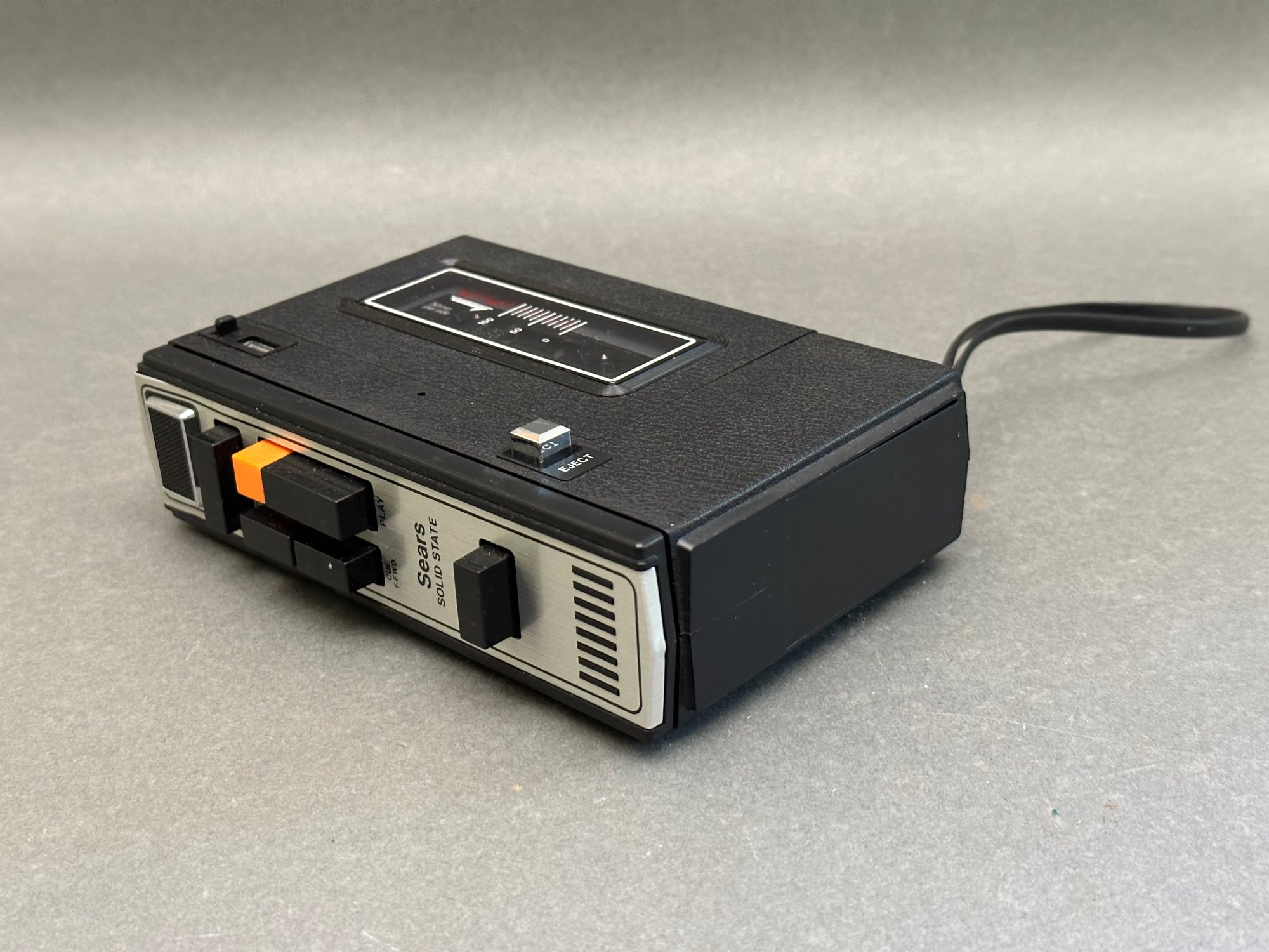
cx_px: 634
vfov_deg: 30.3
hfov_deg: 39.7
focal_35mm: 48
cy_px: 476
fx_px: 1760
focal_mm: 6.86
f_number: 1.78
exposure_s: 1/40
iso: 320
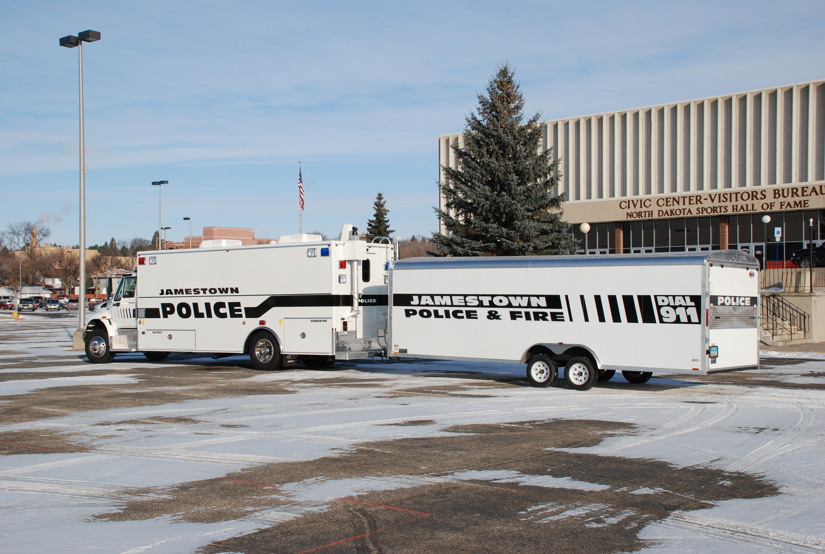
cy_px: 277
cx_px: 412
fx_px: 964
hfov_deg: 46.3
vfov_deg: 32.0
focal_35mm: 42
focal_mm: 28
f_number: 10
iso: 200
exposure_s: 1/400
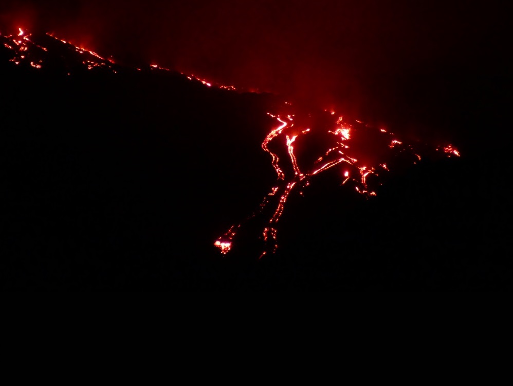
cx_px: 256
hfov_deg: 3.6
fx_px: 8142
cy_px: 193
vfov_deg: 2.7
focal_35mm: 549
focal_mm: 98.3
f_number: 5.6
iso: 800
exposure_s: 2
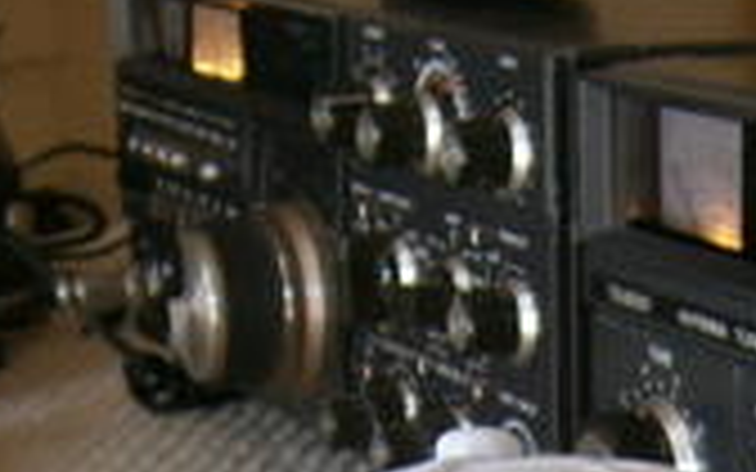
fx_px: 2699
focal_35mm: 131
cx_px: 662
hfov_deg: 15.8
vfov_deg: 9.2
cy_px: 1034
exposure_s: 1/30
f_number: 2.8
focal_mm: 4.7
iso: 80
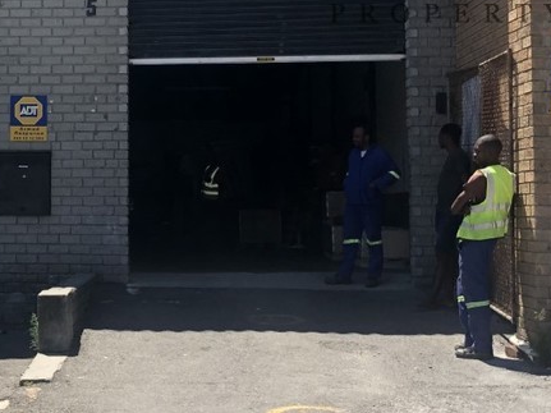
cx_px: 83
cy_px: 132
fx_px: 1241
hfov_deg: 24.5
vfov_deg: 18.8
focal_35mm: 78
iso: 20
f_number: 1.8
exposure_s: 1/1297
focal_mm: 4
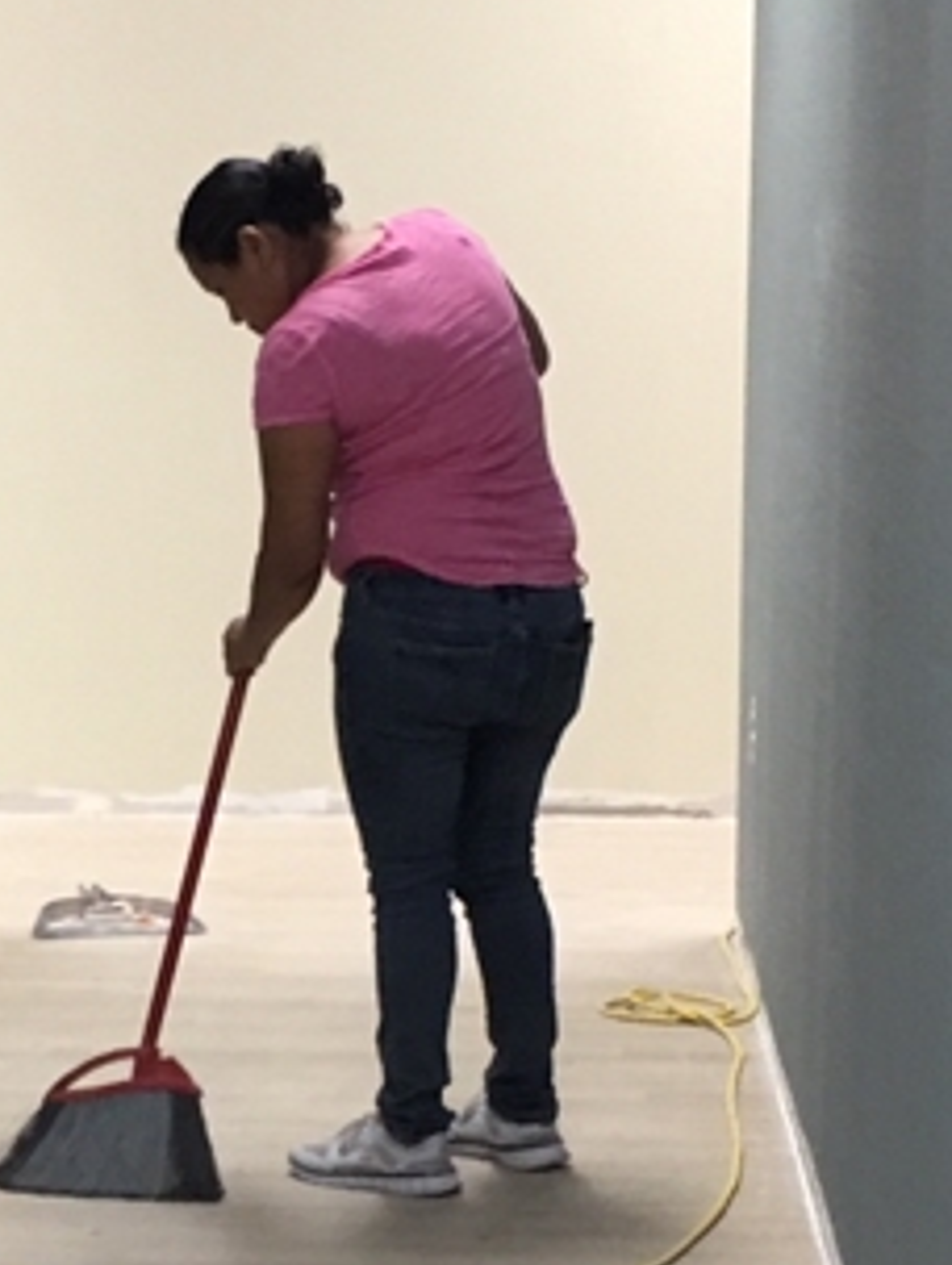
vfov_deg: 16.7
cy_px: 977
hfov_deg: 12.6
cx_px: 79
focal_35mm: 117
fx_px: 4281
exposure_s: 1/30
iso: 40
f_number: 2.2
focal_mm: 4.15
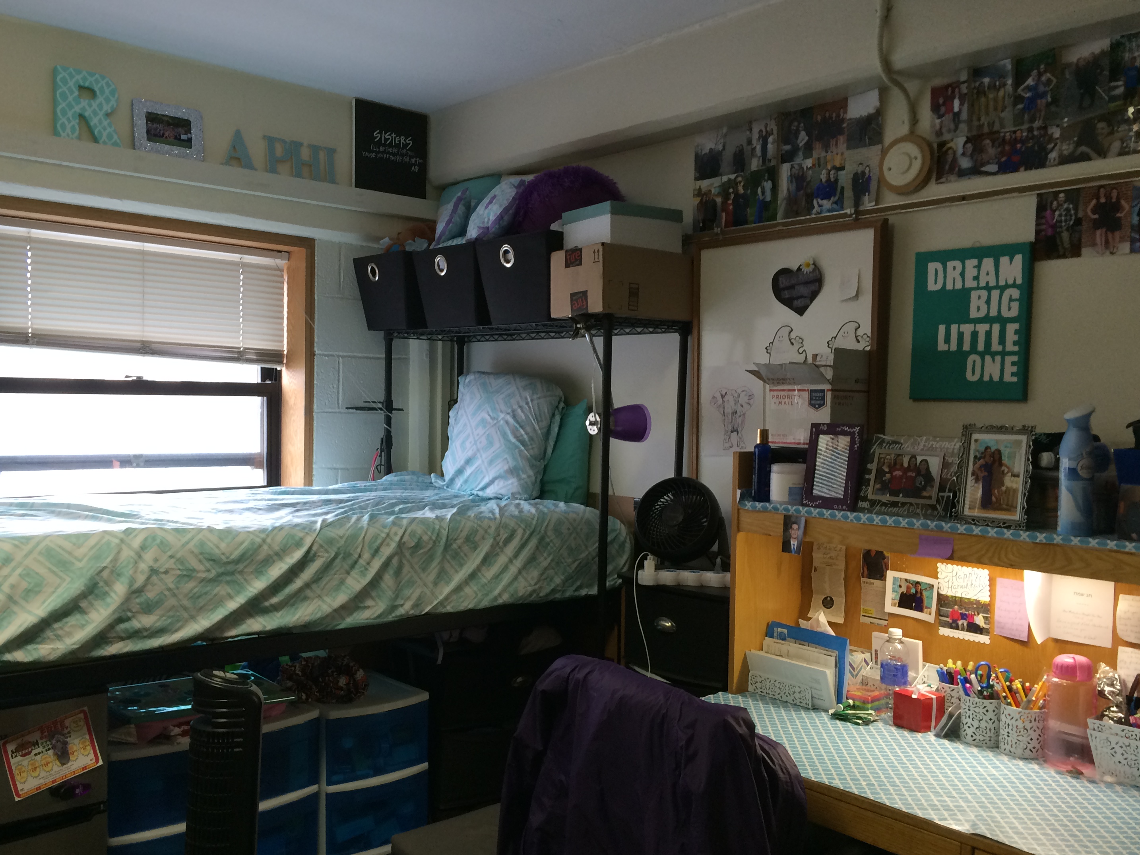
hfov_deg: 55.3
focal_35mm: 33
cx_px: 522
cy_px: 468
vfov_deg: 42.9
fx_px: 1087
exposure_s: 1/30
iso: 80
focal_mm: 4.15
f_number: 2.2
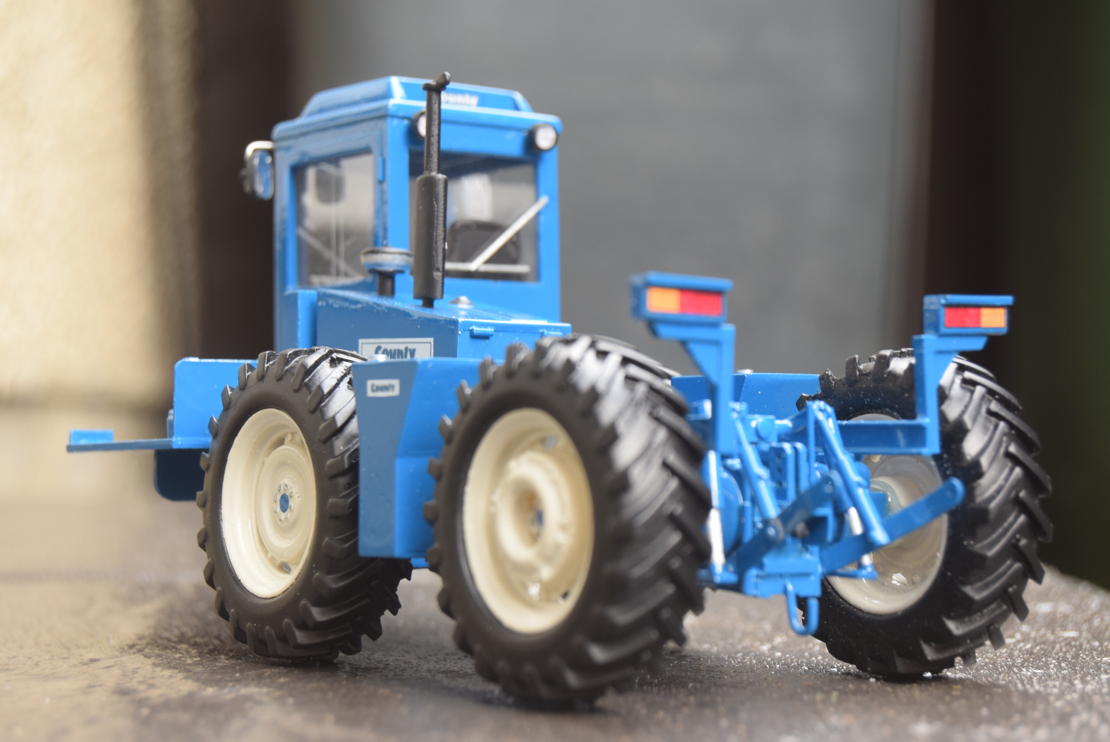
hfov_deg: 24.6
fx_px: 2546
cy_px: 371
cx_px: 555
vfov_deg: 16.6
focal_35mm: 82
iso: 560
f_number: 5.6
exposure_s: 1/60
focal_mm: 55
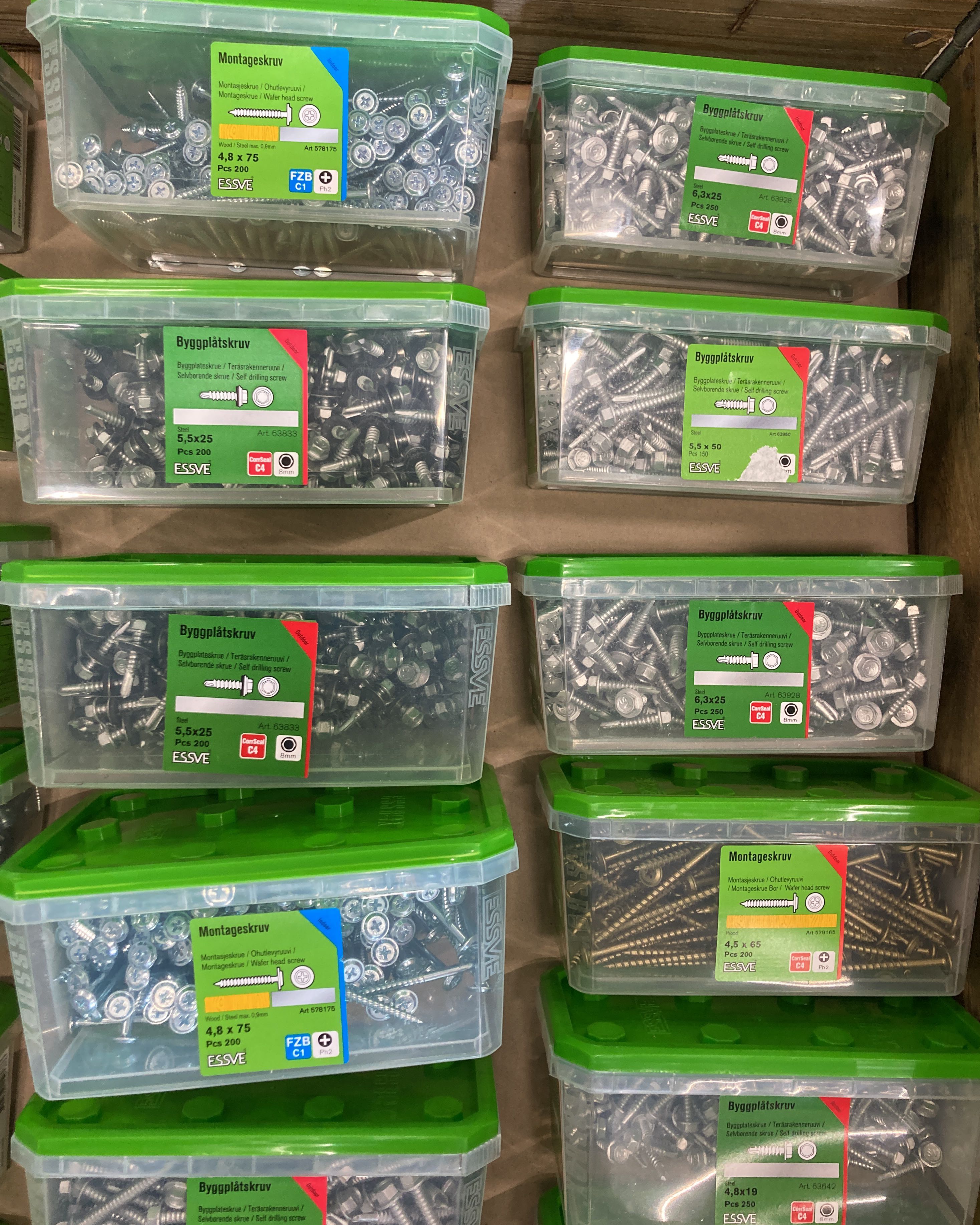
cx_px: 488
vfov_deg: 58.7
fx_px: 1088
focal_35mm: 30
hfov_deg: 48.5
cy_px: 559
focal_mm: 3.99
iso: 100
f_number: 1.8
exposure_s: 1/60
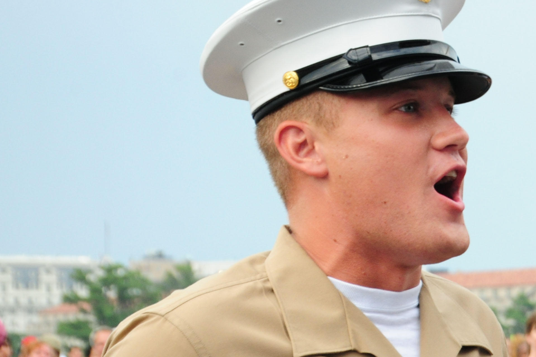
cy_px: 436
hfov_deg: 9.7
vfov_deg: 6.7
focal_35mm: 205
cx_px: 800
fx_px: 3051
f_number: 7.1
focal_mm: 65
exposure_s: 1/100
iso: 640
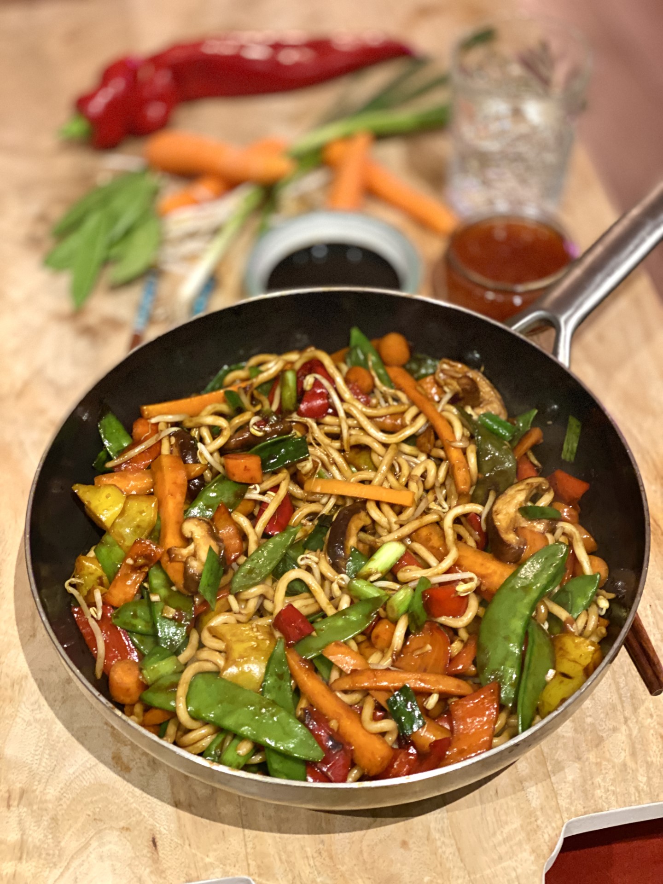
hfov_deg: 28.0
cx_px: 332
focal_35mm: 52
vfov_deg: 36.8
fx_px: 1328
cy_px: 442
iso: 500
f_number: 2
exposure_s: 1/20
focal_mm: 6
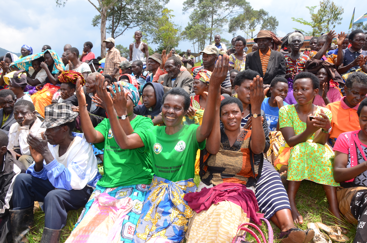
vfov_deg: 41.5
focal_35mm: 32
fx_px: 320
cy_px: 122
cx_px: 184
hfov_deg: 59.6
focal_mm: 21
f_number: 9
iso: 250
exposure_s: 1/200
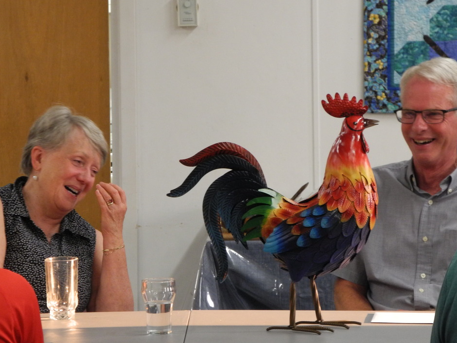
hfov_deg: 11.5
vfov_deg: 8.6
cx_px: 229
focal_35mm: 172
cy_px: 170
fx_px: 2270
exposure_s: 1/30
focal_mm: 28.9
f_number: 5
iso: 400
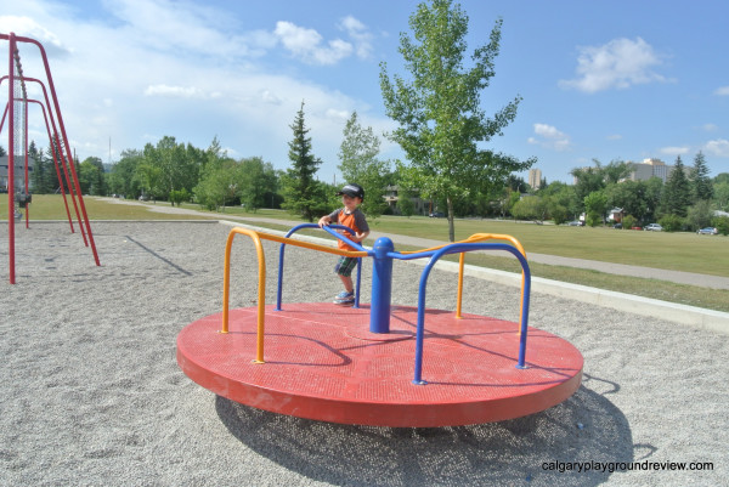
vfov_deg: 48.0
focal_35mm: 27
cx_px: 364
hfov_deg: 67.3
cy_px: 244
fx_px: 547
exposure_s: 1/200
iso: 400
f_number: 16
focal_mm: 10
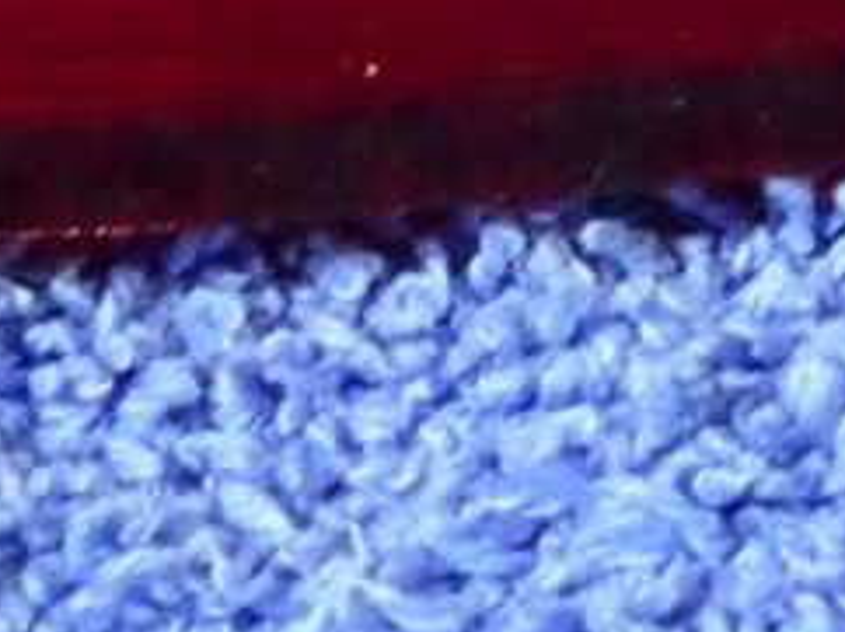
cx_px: 782
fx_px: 10340
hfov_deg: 4.7
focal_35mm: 424
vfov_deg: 3.5
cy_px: -286
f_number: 5
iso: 800
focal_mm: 17.01
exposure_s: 1/8
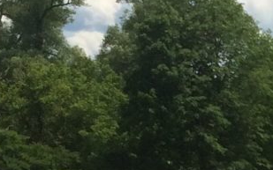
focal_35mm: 204
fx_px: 1518
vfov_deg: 6.2
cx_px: 497
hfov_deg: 9.7
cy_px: 385
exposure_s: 1/3165
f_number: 2.2
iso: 32
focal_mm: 4.15
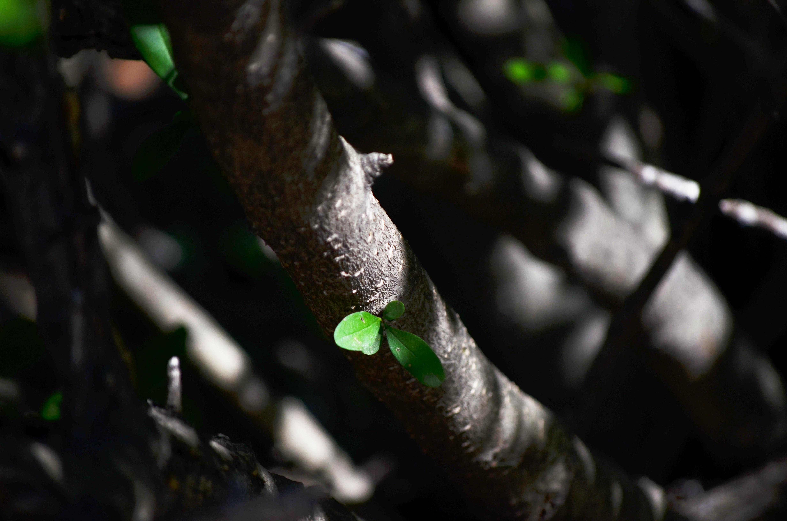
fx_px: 6545
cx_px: 394
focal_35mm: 300
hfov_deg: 6.9
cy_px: 260
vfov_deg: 4.6
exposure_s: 1/1600
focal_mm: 200
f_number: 5.6
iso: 100
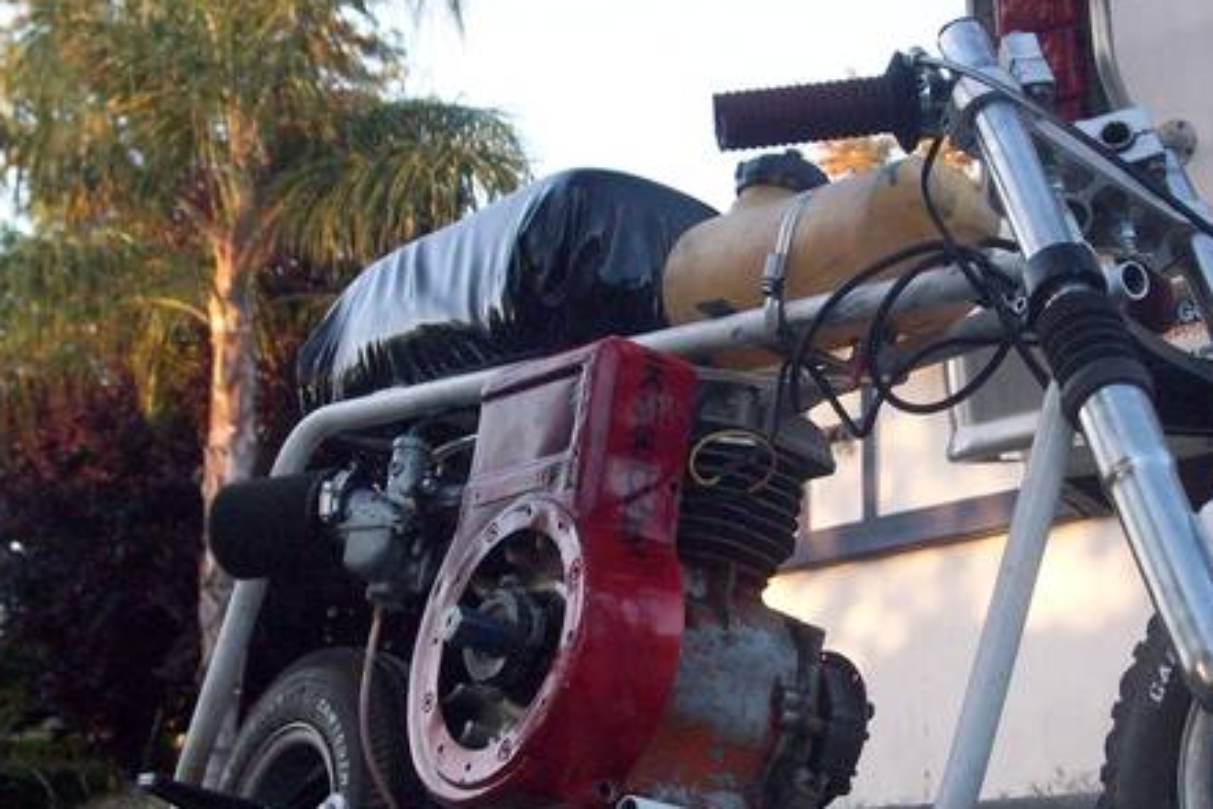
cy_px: 432
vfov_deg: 18.2
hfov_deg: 26.8
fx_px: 2527
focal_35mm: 75
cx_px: 800
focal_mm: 8.8
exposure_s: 1/169
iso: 255
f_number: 3.6
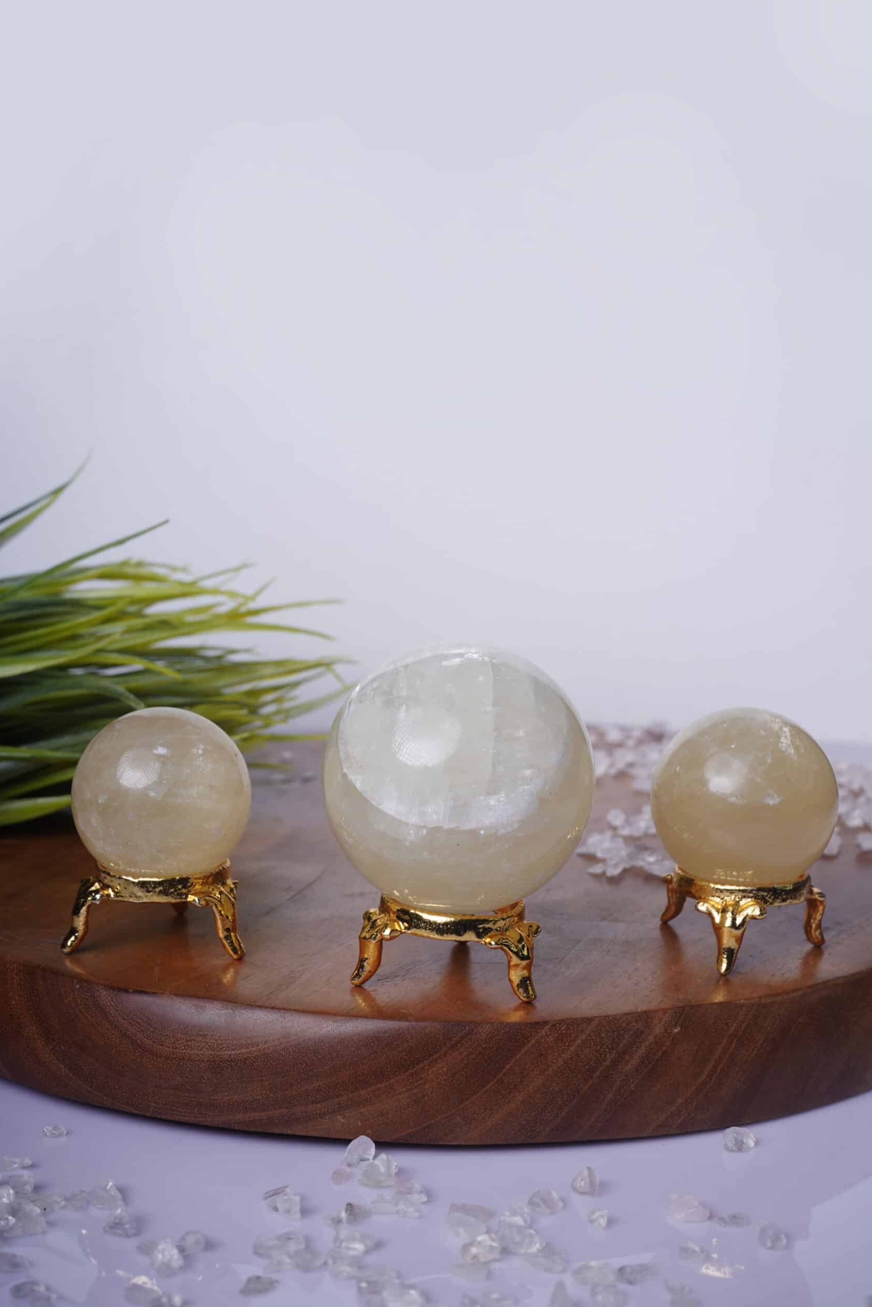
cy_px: 646
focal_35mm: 53
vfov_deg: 37.5
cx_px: 430
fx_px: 1925
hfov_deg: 25.5
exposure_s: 1/160
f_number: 11
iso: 100
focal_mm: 52
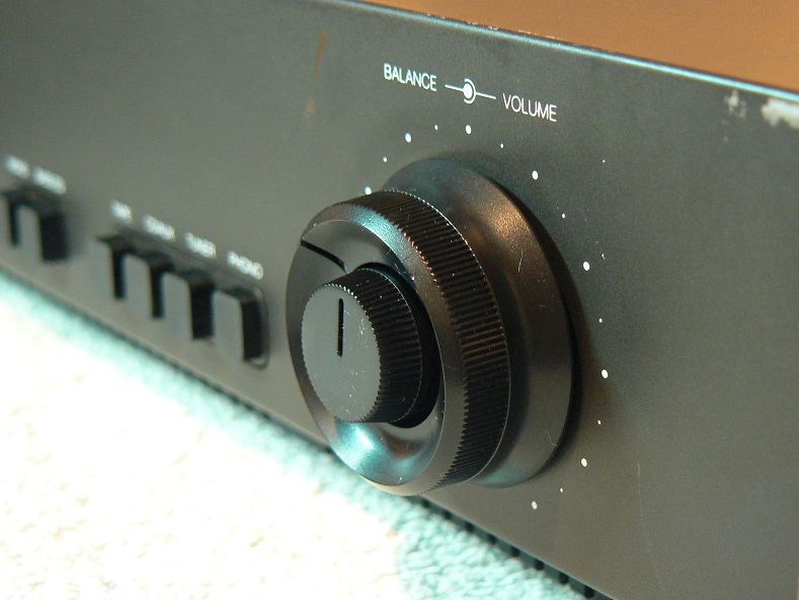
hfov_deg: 26.3
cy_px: 300
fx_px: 1708
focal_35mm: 74
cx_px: 400
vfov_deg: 19.9
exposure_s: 1/2.5
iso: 200
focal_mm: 12.4
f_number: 3.2
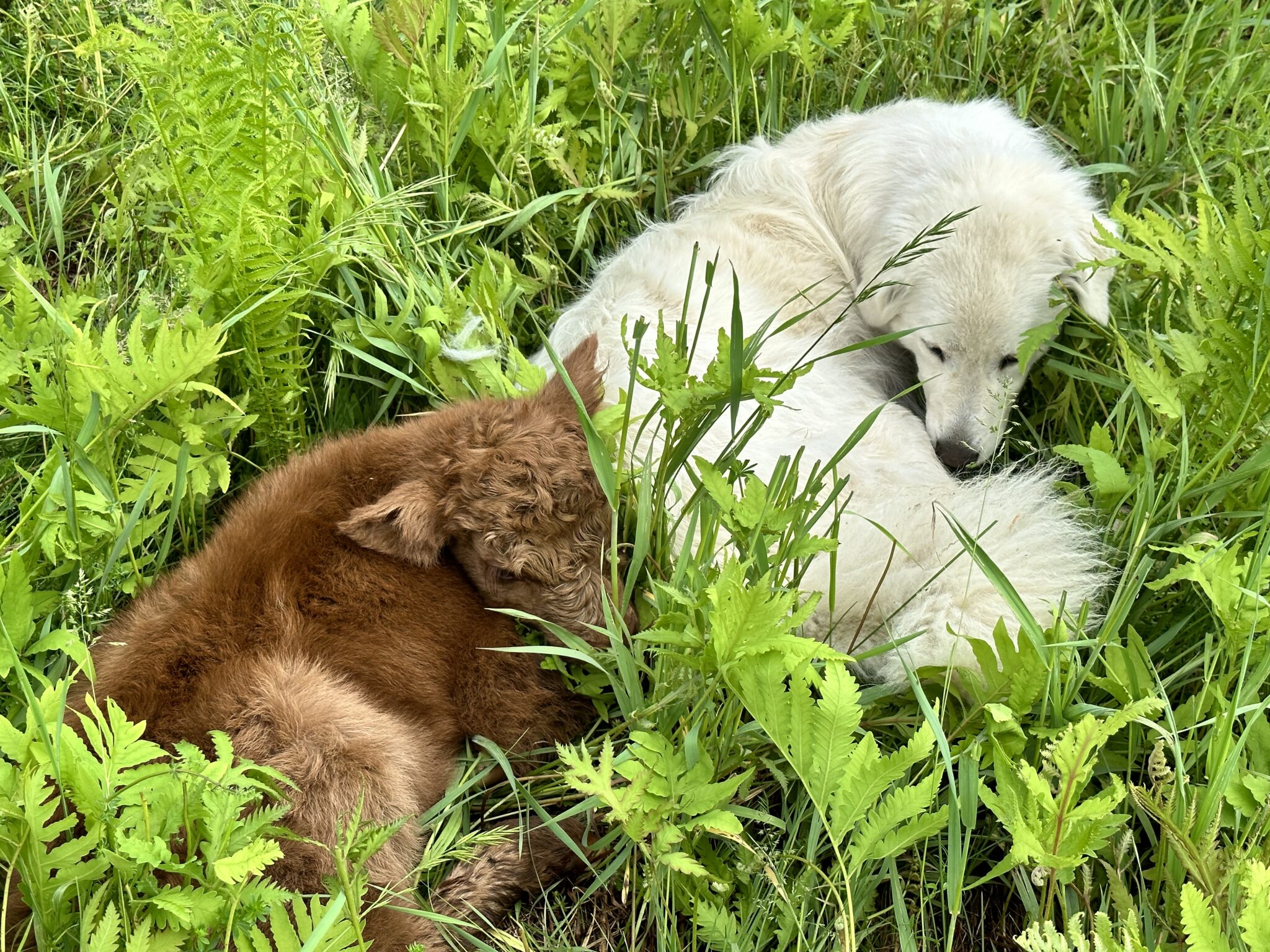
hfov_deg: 39.7
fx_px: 1761
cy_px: 476
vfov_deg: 30.3
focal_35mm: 48
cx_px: 635
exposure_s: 1/1751
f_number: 1.78
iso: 64
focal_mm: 6.86
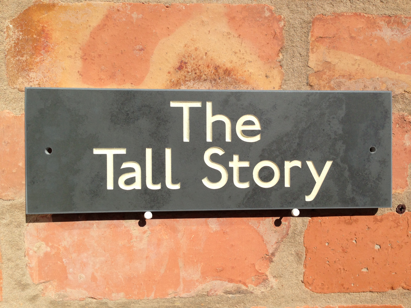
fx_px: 392
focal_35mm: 33
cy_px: 154
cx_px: 206
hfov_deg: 55.4
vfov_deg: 42.9
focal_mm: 4.13
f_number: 2.4
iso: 50
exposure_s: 1/2463
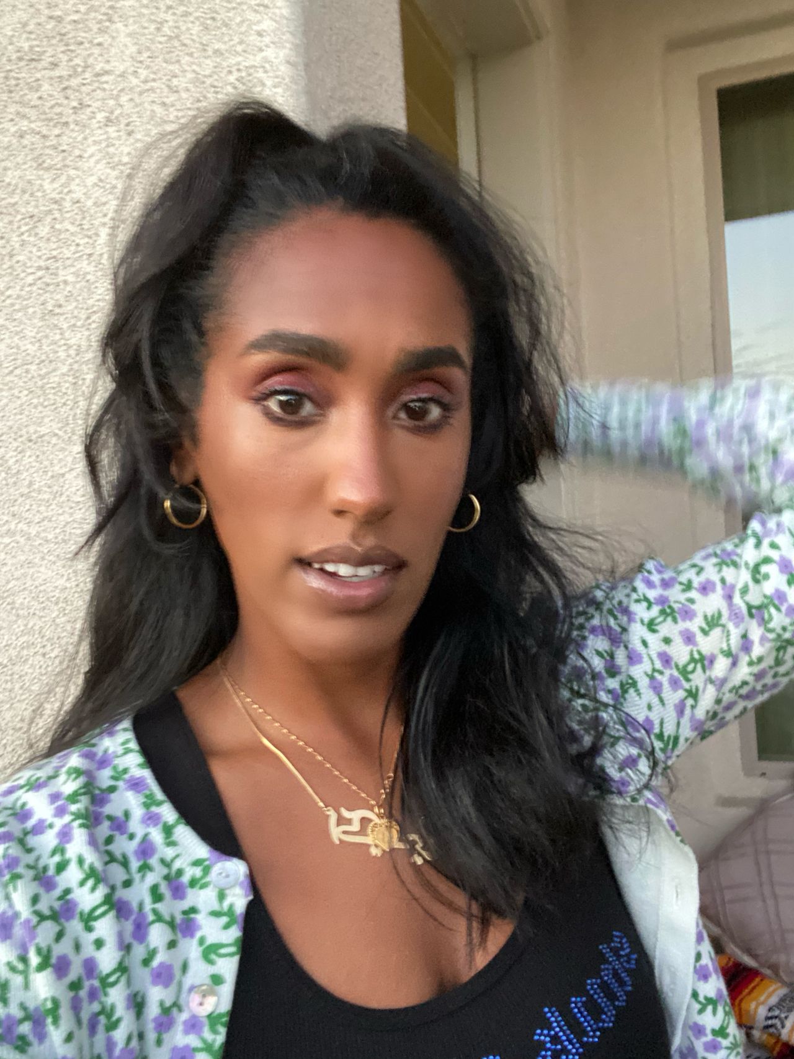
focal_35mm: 30
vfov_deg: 60.0
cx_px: 397
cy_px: 530
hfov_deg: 46.8
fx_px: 918
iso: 640
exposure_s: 1/15
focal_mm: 2.71
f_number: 2.2
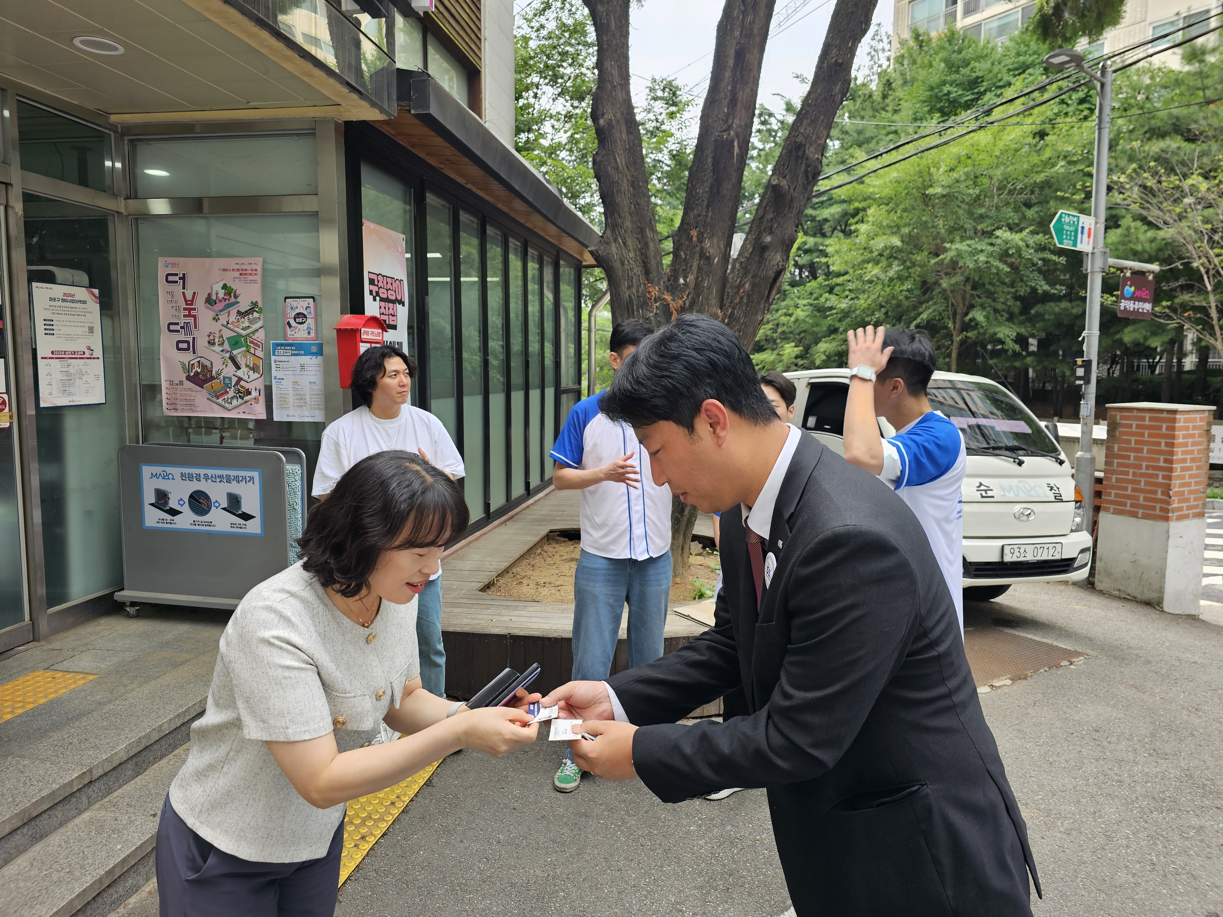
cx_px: 612
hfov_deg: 73.9
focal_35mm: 23
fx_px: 813
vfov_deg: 58.9
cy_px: 458
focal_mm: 6.3
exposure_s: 1/120
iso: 20
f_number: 1.7
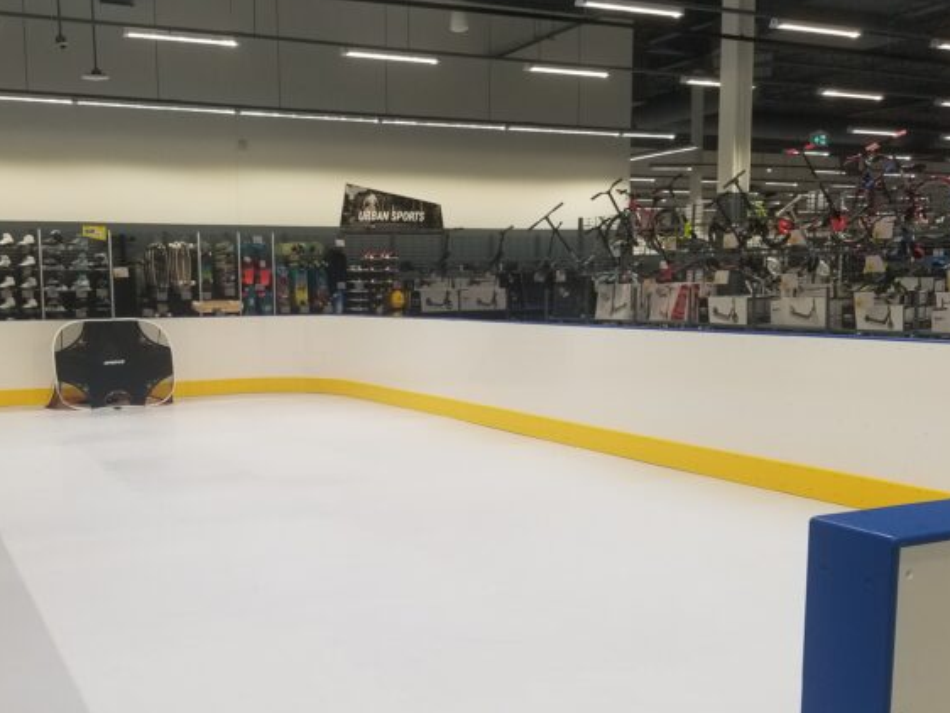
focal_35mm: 37
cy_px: 426
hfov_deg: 49.9
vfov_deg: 38.5
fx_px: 1016
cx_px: 401
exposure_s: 1/120
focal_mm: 4.25
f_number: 1.7
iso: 80
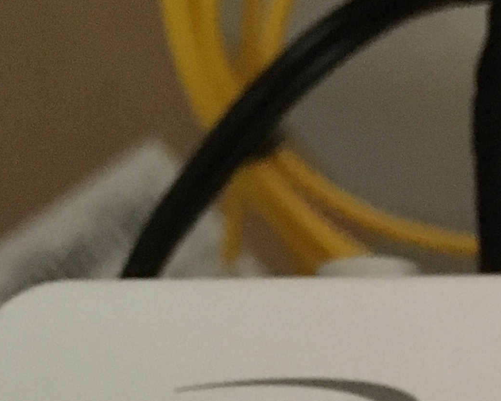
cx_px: 679
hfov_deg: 16.4
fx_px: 1631
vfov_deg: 13.4
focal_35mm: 110
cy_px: 551
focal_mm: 4.15
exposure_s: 1/17
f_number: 2.2
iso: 640
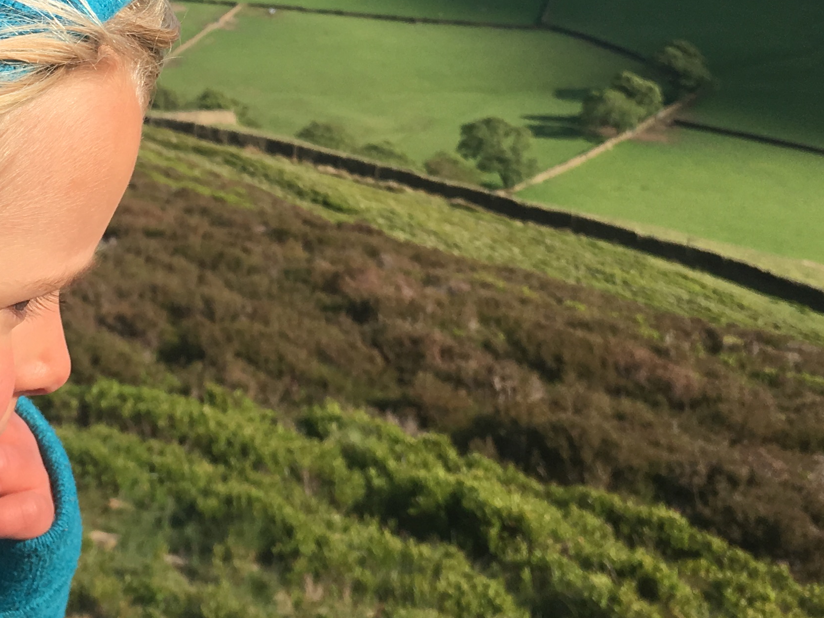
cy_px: 54
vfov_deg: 20.6
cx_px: 273
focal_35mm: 70
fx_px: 1667
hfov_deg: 27.6
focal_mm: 4.15
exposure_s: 1/1026
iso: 25
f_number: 2.2
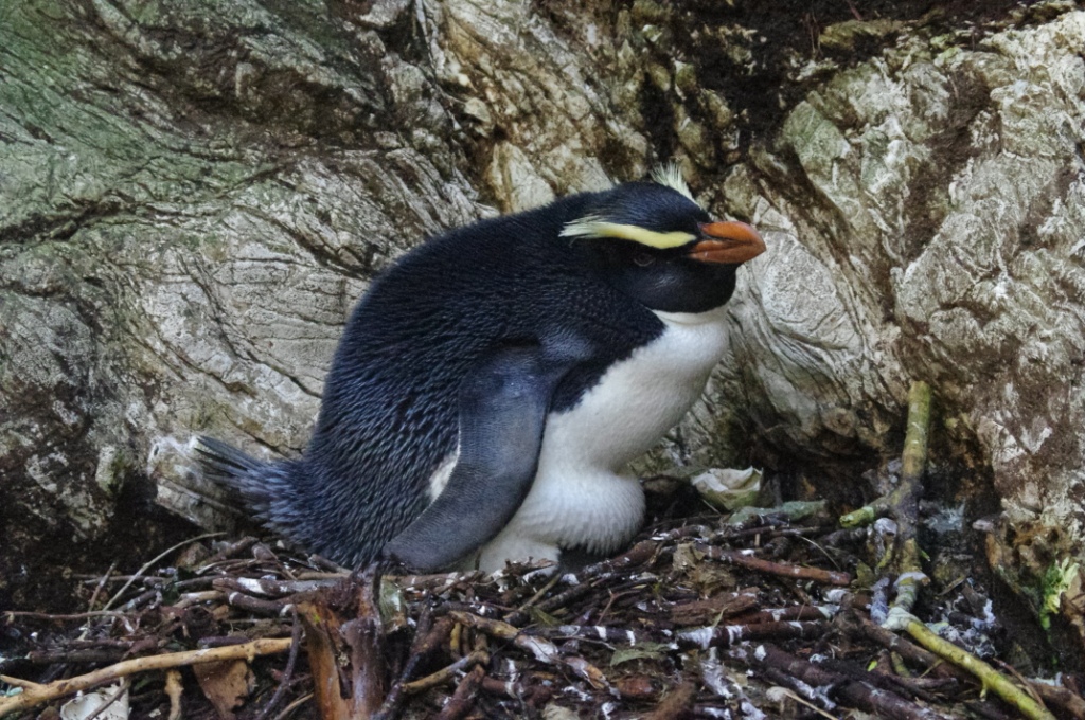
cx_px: 542
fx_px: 3281
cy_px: 360
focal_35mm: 109
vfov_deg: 12.5
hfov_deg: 18.8
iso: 12800
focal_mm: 72.5
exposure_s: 1/125
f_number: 8
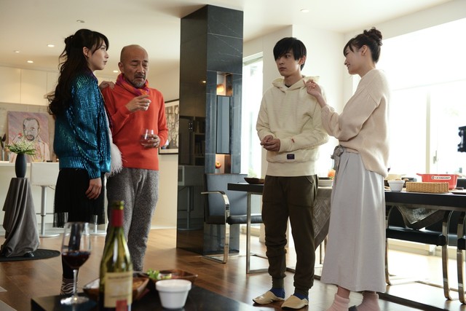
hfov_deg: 44.5
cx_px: 233
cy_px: 156
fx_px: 570
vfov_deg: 30.5
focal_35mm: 44
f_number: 4
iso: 1600
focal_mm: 44
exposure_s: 1/200
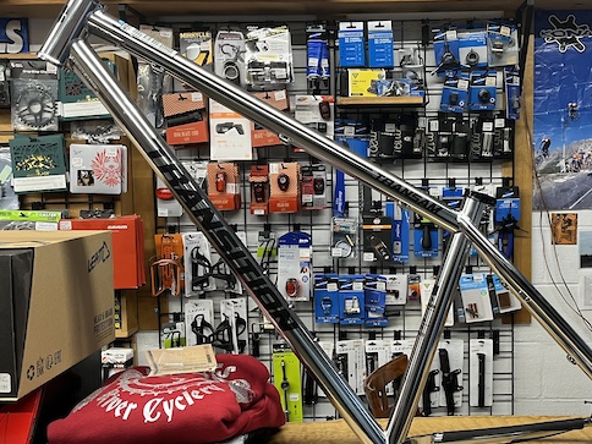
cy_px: 223
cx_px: 369
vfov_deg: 33.6
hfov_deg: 43.5
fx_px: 735
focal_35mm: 43
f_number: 1.6
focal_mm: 5.1
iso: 100
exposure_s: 1/60
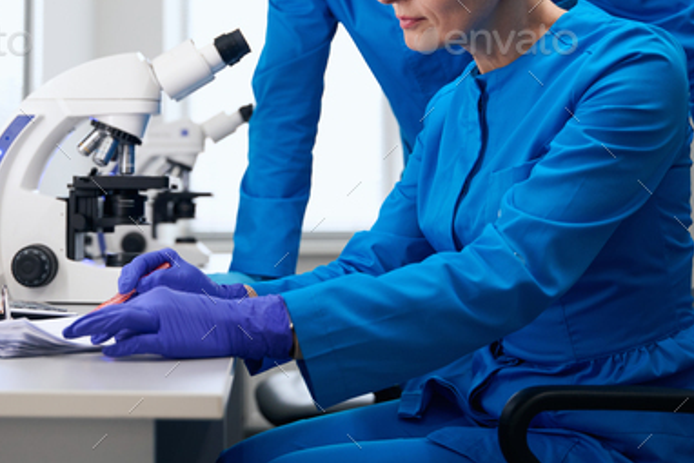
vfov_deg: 24.4
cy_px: 126
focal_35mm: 55
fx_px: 1062
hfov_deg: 35.7
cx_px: 218
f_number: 2.8
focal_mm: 35.7
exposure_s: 1/250
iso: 800
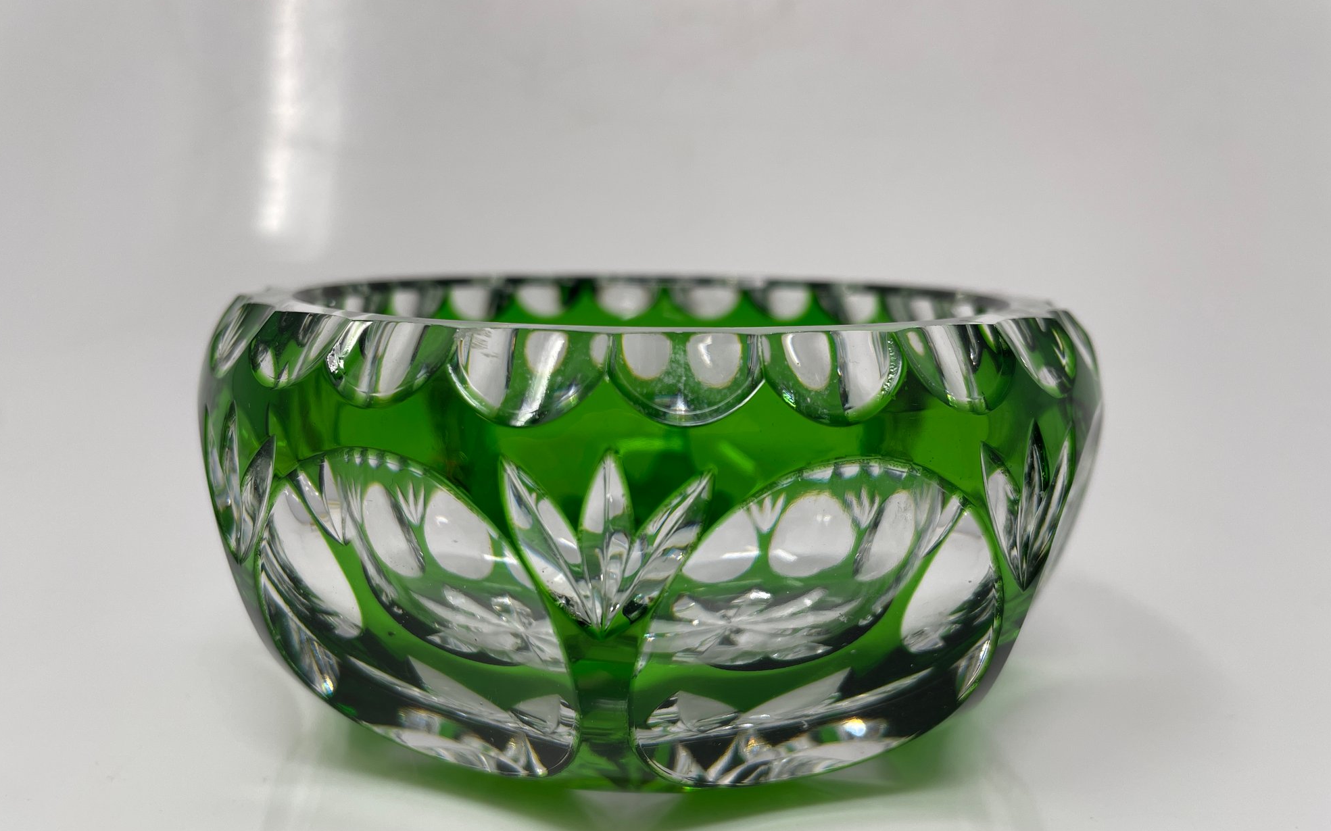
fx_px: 1016
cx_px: 656
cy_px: 480
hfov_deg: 66.5
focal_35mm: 28
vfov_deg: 44.4
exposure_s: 1/208
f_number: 1.6
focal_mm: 4.2
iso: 32
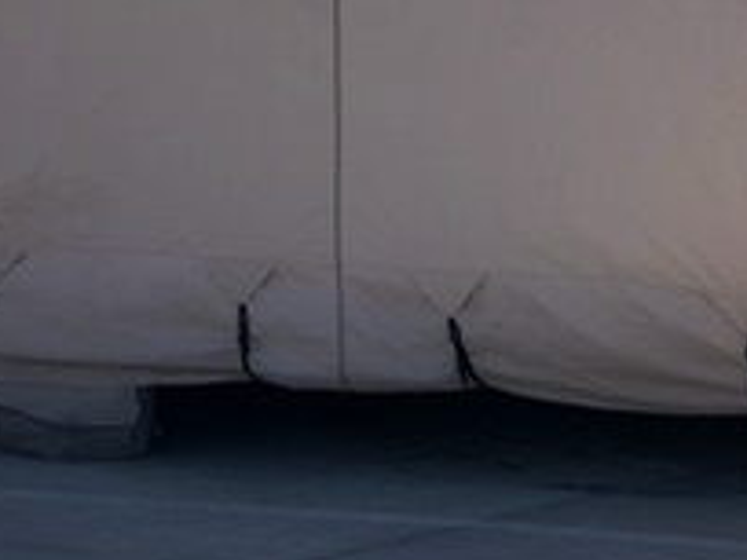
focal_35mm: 88
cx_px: 443
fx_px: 1899
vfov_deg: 16.7
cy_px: 113
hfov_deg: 22.2
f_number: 1.8
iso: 20
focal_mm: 3.99
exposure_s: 1/1104
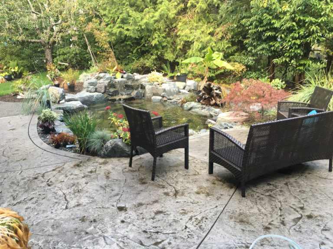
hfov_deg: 61.7
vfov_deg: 48.2
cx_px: 166
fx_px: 279
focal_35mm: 29
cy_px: 124
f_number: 2.2
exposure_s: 1/30
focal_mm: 4.15
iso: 25
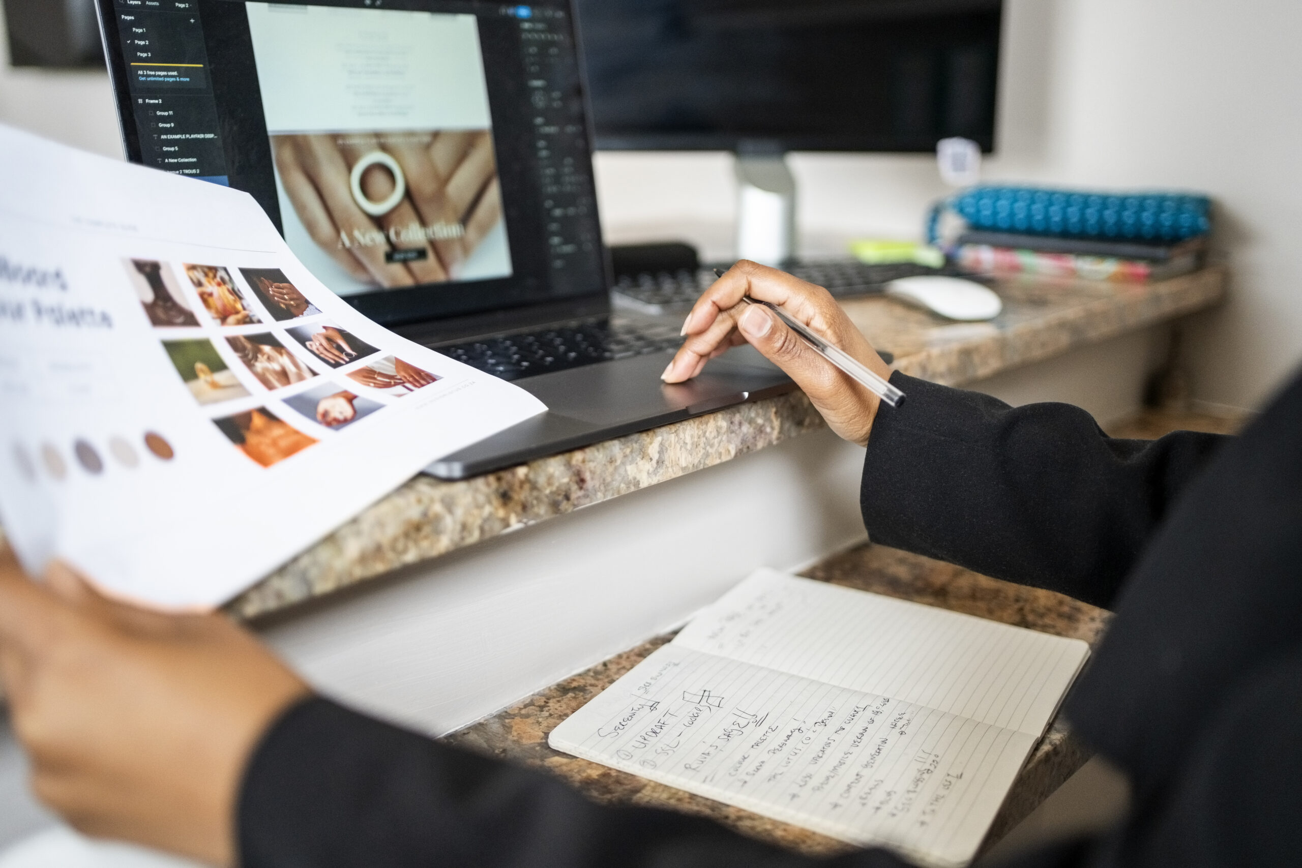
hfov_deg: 54.4
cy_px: 434
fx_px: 1266
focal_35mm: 35
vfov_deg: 37.9
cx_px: 651
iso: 1000
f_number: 1.8
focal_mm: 35
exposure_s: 1/400
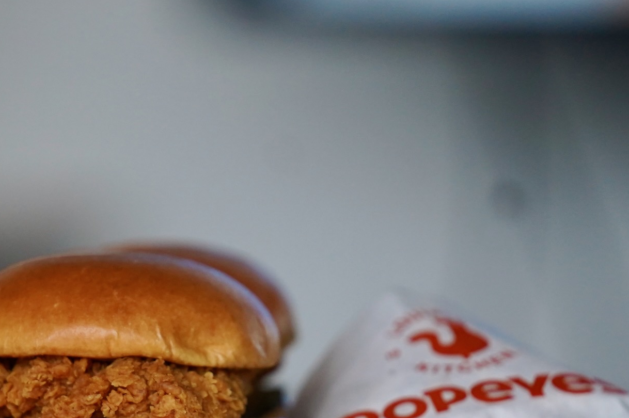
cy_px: 319
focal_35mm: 473
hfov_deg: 4.4
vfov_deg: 2.9
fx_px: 8257
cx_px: 176
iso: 1600
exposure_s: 1/320
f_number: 2.8
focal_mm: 200
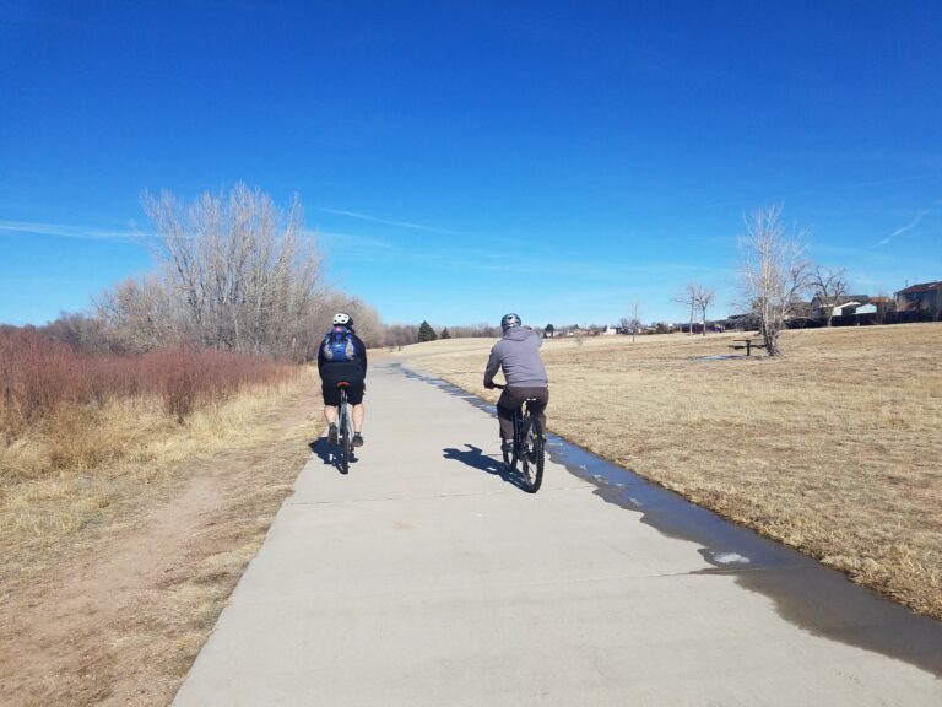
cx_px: 471
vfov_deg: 53.1
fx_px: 708
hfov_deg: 67.3
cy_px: 354
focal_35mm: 26
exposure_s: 1/4080
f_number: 1.7
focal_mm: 4.2
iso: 50
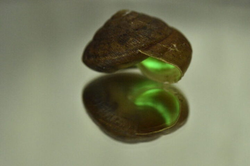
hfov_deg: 22.6
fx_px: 624
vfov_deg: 15.1
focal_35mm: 90
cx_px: 125
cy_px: 83
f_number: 7.1
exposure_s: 30
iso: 5000
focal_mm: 60
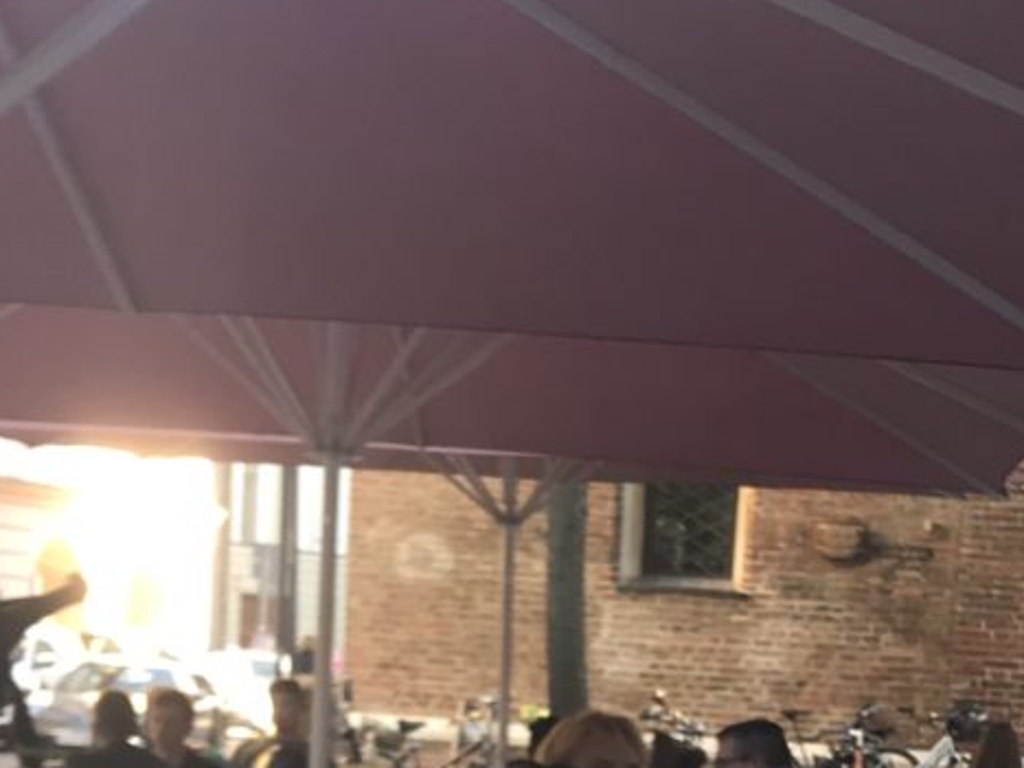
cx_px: 748
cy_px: 1073
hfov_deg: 20.3
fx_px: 2839
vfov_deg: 14.6
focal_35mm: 96
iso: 25
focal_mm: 3.99
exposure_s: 1/50
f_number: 1.8
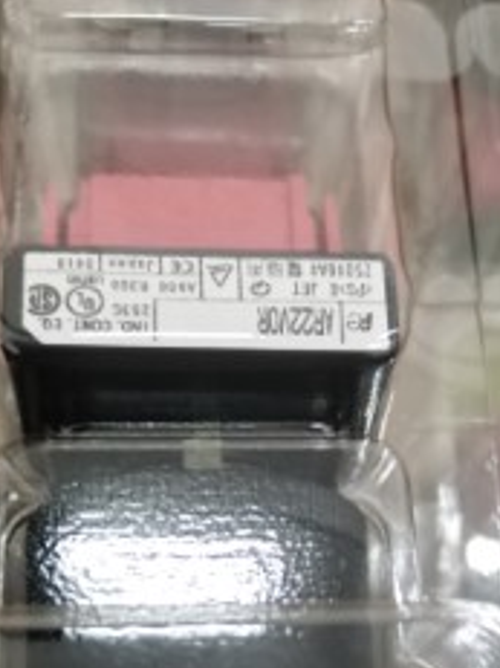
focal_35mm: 48
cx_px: 257
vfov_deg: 37.7
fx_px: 925
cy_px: 568
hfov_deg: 30.2
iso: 377
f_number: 1.8
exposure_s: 1/24
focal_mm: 3.59
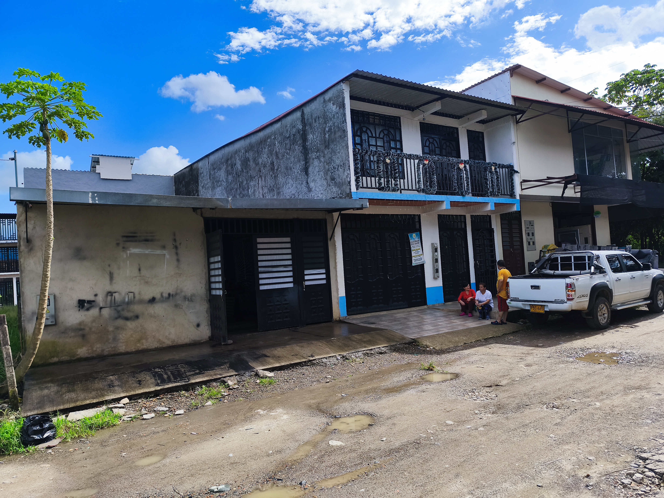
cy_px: 249
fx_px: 441
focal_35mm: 23
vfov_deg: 58.9
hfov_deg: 73.9
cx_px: 332
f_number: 1.65
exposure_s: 1/1514
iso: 50
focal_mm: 6.14
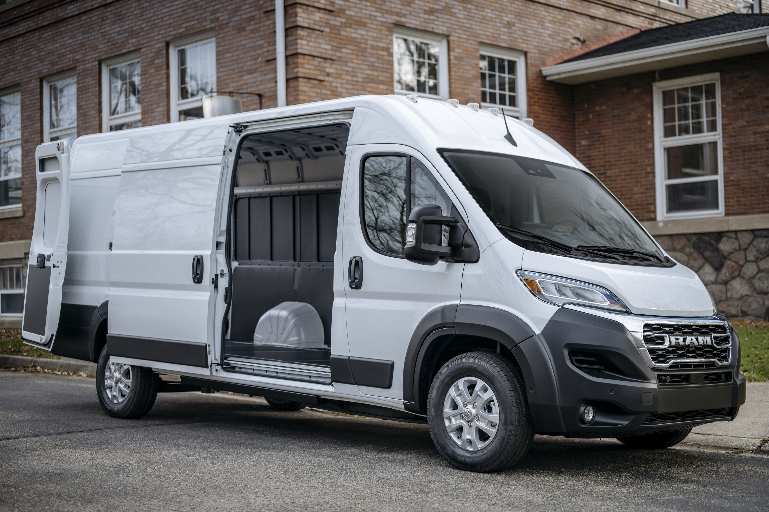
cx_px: 384
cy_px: 256
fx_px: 1068
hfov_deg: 39.6
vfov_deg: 27.0
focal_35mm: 50
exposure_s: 1/3200
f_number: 1.8
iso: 400
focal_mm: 50
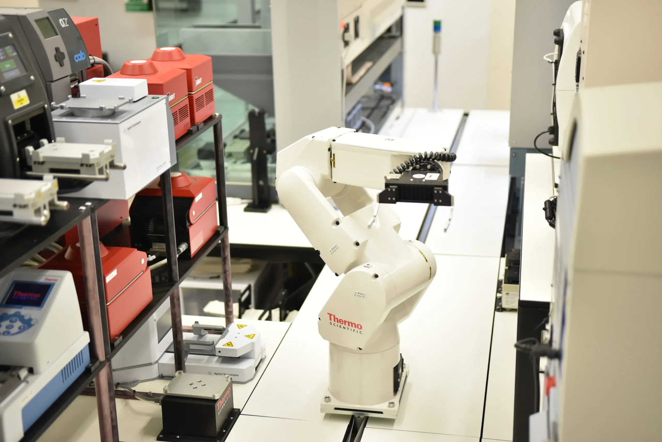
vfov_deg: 25.8
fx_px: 966
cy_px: 221
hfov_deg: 37.8
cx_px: 331
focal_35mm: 52
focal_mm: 35
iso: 800
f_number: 1.8
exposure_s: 1/250
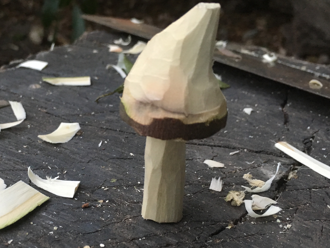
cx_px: 121
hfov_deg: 40.1
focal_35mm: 47
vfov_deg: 30.7
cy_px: 155
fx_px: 448
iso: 160
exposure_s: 1/30
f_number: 2.2
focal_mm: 4.15
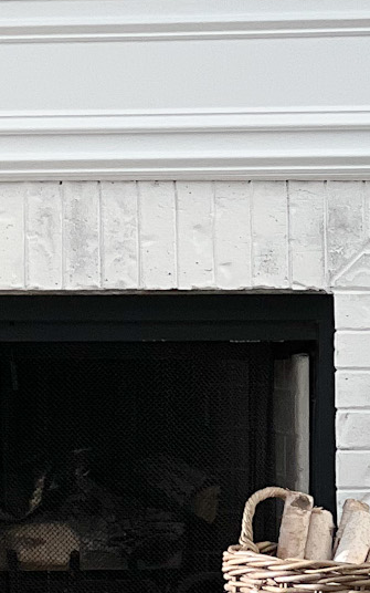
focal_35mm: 312
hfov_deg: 4.2
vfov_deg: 6.7
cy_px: 506
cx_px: -150
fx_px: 5034
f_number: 2.8
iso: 64
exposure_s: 1/120
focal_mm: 9
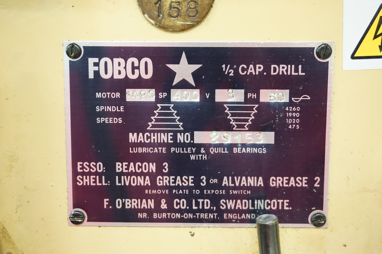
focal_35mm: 52
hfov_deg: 37.9
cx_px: 191
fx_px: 557
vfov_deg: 25.7
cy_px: 127
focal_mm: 35
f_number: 5
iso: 3200
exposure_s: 1/20
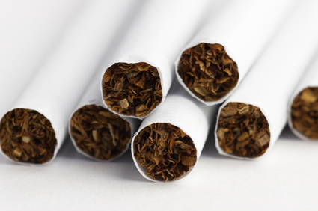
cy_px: 106
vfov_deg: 8.7
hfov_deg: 13.1
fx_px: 1389
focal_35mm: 158
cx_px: 159
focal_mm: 105
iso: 200
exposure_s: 1/8
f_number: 16
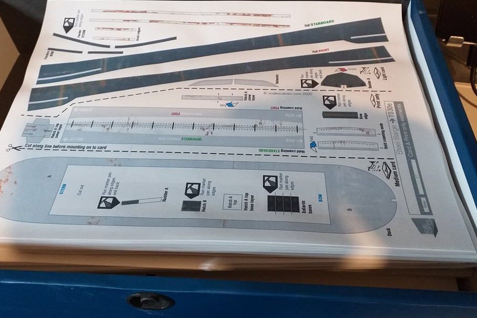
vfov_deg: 40.6
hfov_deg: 58.7
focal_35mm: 32
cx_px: 221
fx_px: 424
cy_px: 107
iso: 200
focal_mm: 3.6
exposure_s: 1/25
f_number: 1.9
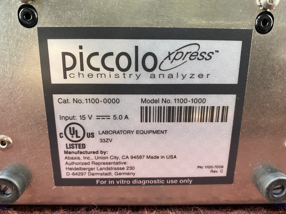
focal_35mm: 26
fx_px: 215
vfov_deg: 53.1
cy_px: 107
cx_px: 143
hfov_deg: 67.3
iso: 200
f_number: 1.8
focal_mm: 4.25
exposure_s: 1/60
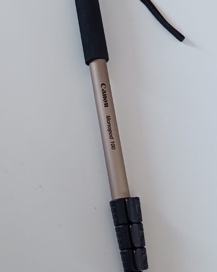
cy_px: 108
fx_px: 546
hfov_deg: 22.5
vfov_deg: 27.8
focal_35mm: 68
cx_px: 95
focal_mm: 5.24
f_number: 1.7
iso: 248
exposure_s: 1/100
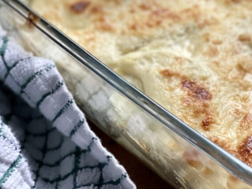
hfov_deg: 11.1
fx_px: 1273
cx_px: 300
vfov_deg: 8.5
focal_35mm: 175
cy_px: 42
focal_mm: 7.5
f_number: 2.2
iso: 200
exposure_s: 1/121
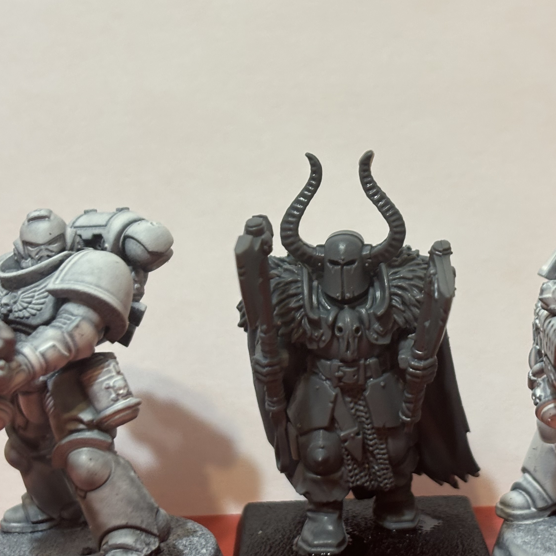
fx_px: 1490
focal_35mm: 82
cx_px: 348
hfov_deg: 21.1
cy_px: 308
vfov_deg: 21.1
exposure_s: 1/60
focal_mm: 5.96
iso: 100
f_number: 1.6
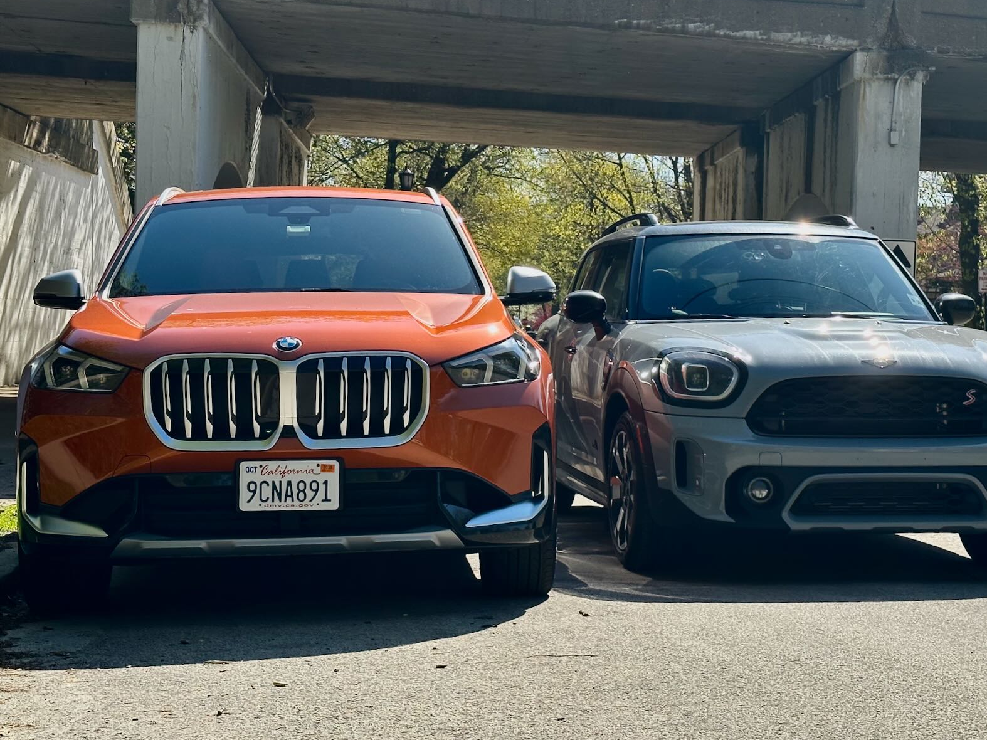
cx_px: 537
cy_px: 312
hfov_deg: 31.7
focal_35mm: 61
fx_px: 1739
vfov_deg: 24.0
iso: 64
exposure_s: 1/2597
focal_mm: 6.86
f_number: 1.78
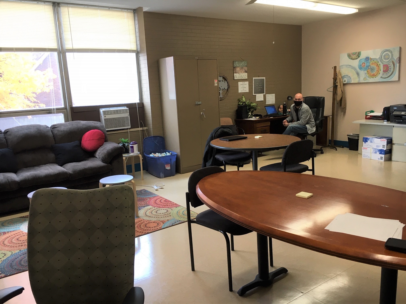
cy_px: 152
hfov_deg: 61.7
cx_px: 203
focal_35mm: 29
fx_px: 340
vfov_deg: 48.2
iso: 32
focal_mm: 4.15
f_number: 2.2
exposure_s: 1/30
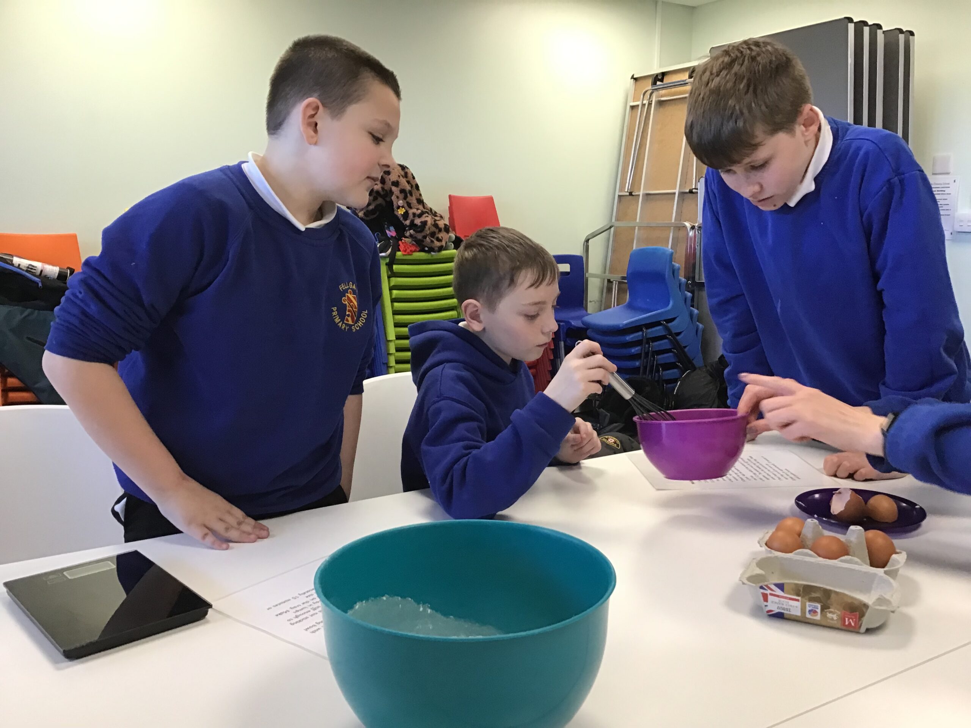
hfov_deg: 58.4
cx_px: 486
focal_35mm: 31
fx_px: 870
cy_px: 364
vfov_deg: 45.4
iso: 64
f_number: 2.4
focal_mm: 3.3
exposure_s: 1/33
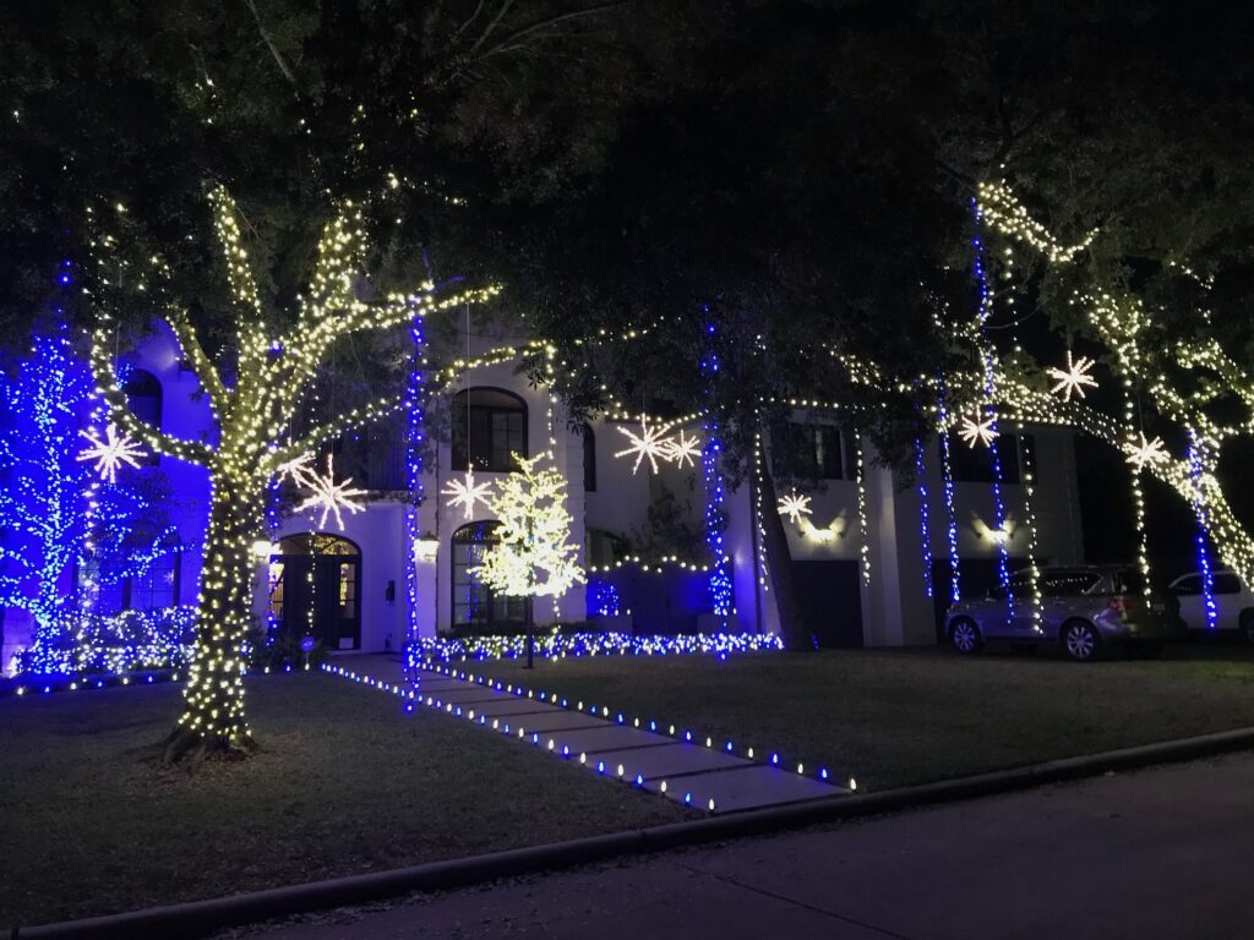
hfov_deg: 63.4
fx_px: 1014
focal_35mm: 28
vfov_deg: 49.7
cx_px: 627
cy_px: 470
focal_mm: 3.99
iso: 100
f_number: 1.8
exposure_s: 1/6
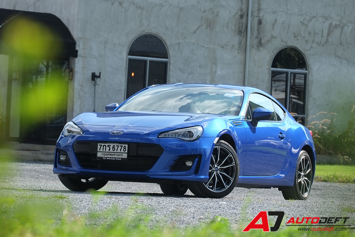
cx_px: 178
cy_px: 119
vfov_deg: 8.0
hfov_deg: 11.9
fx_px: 1696
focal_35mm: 172
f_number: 5.6
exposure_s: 1/320
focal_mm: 113.8
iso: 200
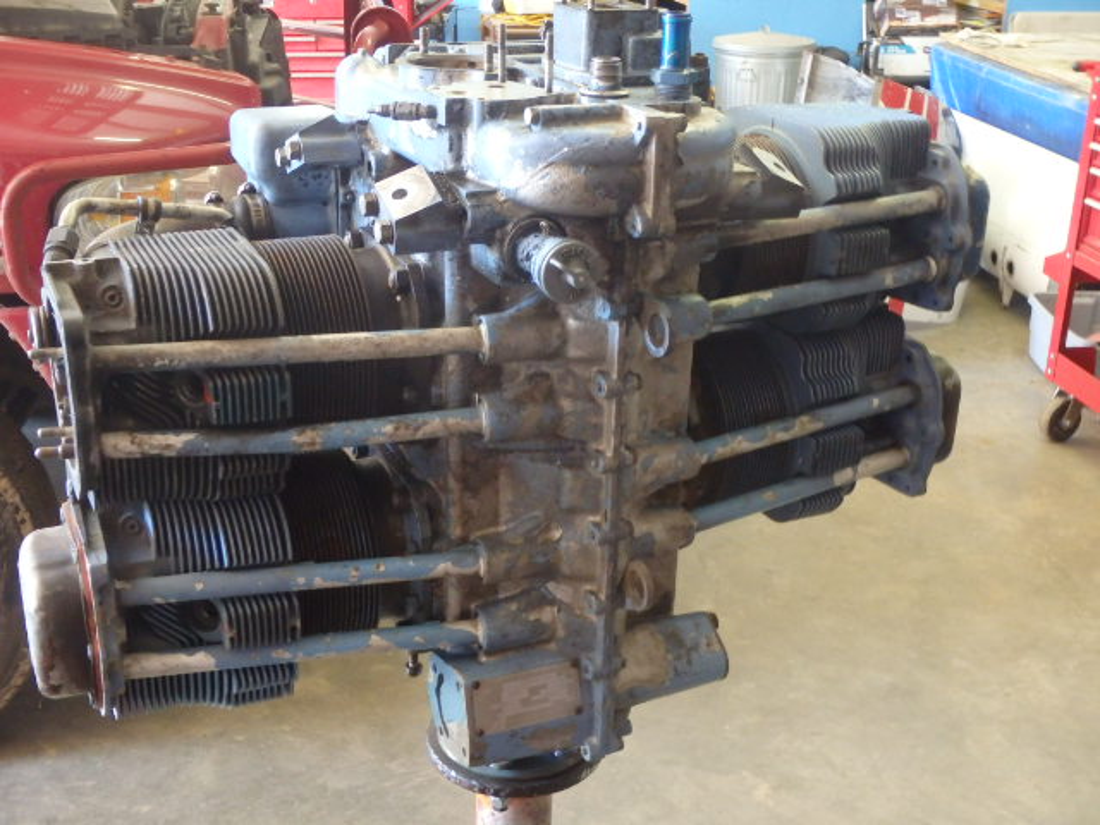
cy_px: 412
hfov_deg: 43.9
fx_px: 1366
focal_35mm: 43
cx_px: 550
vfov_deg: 33.6
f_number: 4.8
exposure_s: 1/13
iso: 800
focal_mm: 7.7
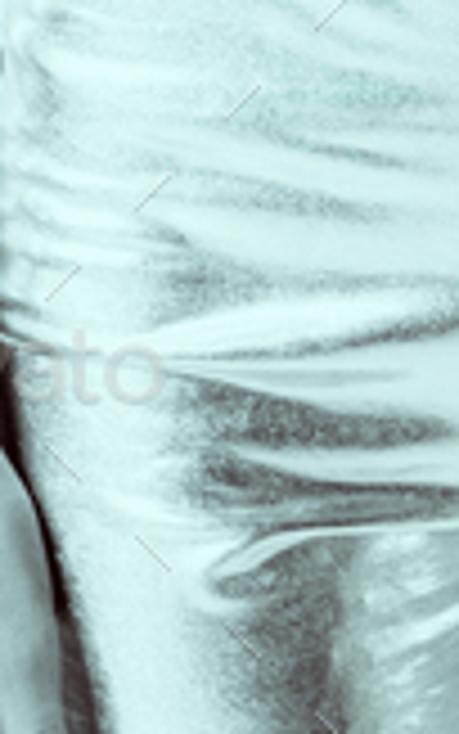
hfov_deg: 1.8
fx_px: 14918
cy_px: -1018
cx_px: 626
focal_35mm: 746
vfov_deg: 2.8
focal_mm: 135
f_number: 6.3
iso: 100
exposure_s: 1/200
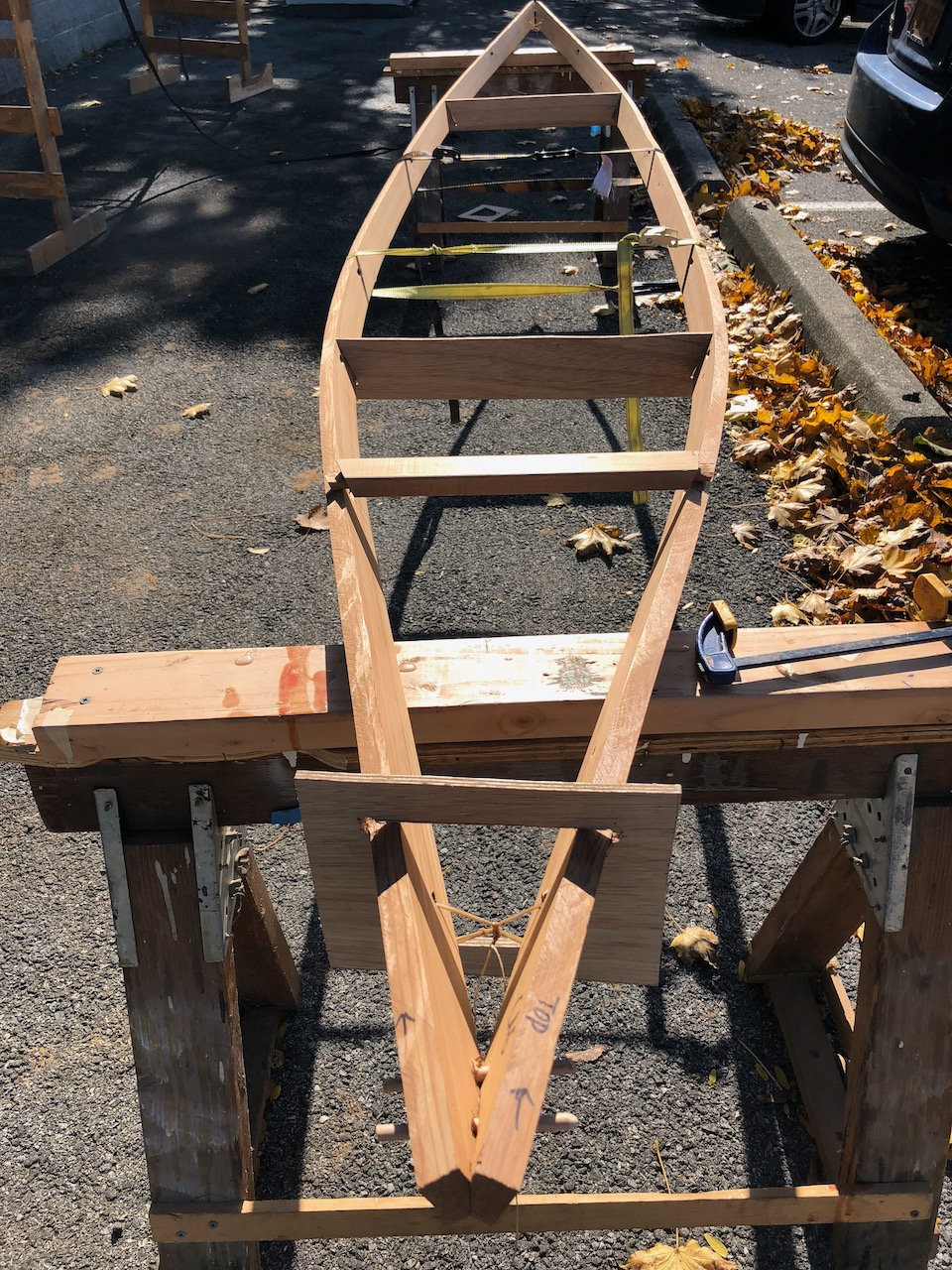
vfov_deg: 63.4
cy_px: 635
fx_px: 1027
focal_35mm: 28
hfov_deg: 49.7
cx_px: 476
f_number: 1.8
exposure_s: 1/1845
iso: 20
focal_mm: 4
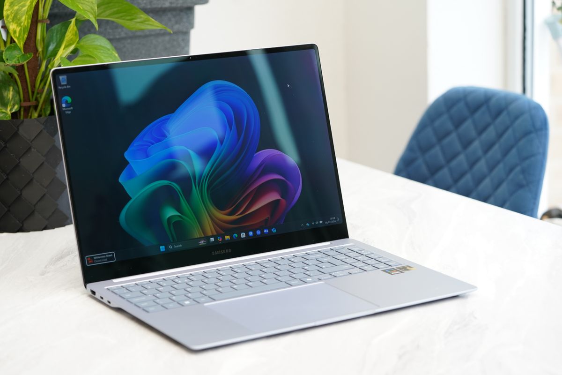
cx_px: 281
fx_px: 1405
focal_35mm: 90
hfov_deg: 22.6
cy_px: 188
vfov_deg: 15.2
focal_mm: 90
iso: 500
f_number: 4.5
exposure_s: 1/160
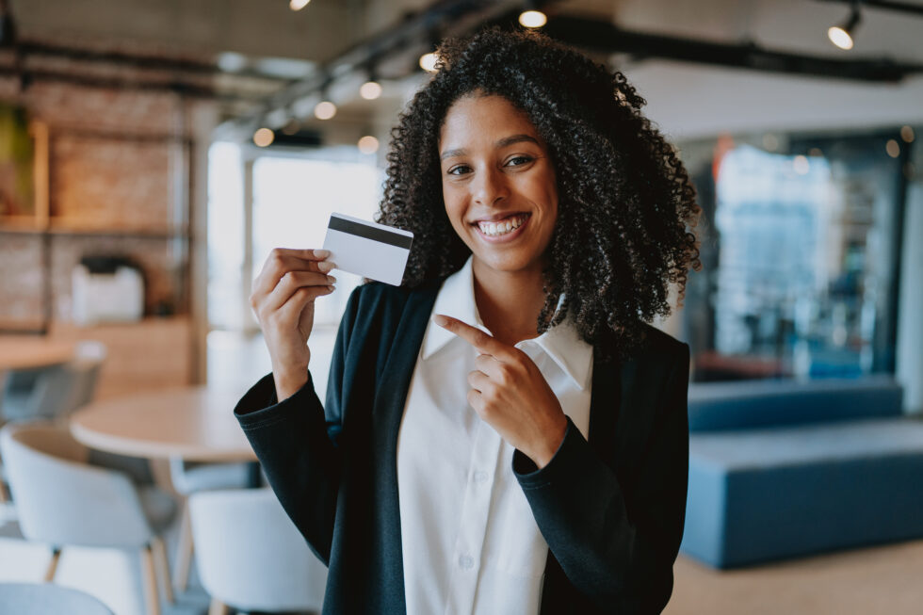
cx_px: 462
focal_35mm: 35
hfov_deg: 54.4
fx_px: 897
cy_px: 308
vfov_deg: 37.8
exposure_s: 1/160
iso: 320
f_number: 1.6
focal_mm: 35
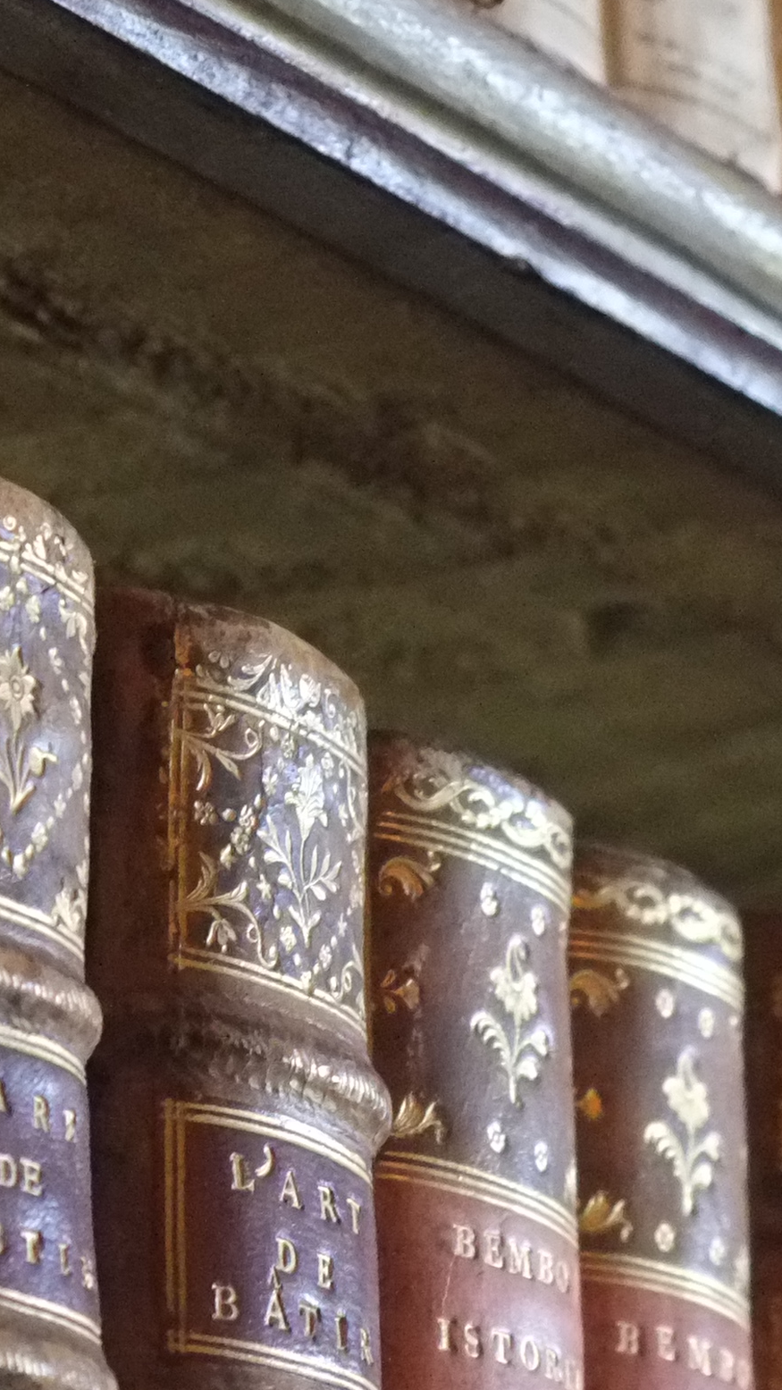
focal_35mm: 221
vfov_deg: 9.7
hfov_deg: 5.5
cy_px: 1243
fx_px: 8145
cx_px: 391
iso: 6400
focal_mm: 44.4
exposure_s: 1/90
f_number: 4
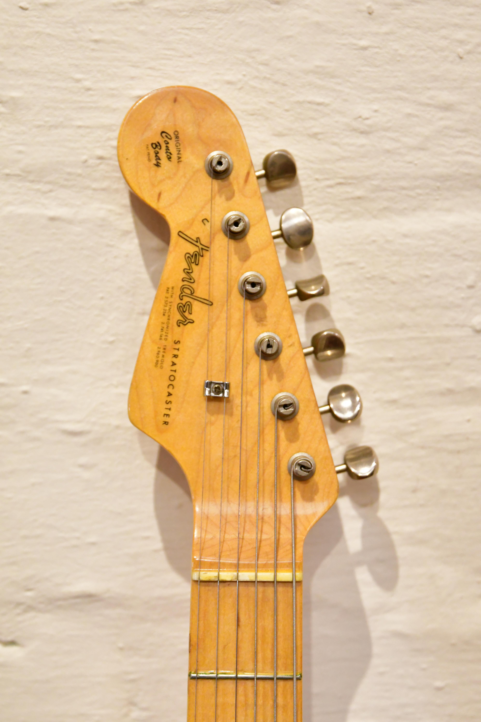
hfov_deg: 13.4
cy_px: 361
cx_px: 240
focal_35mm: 102
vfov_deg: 20.0
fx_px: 2044
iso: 4000
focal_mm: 68
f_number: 4
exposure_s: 1/160
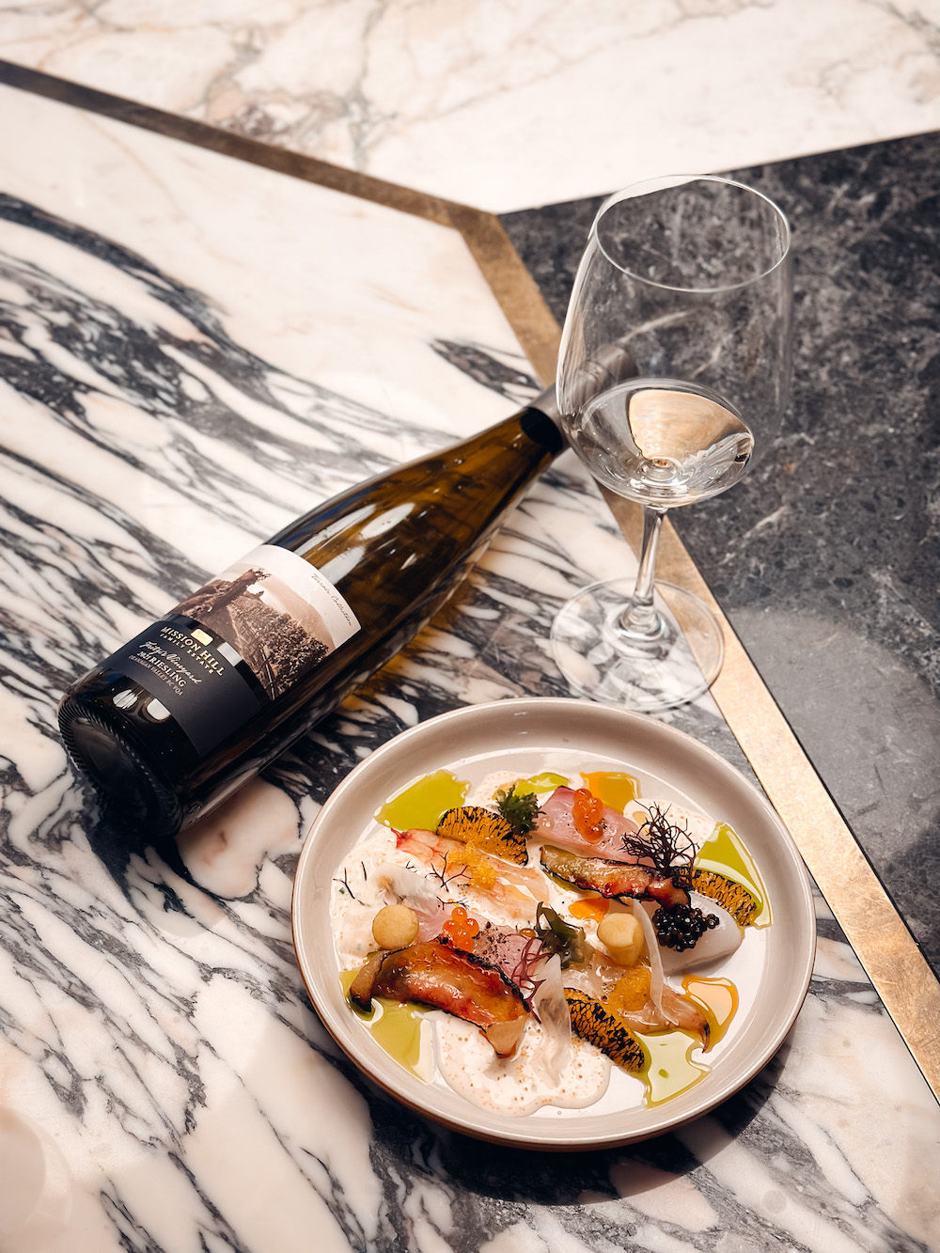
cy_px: 626
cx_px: 470
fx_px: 1738
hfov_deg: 30.3
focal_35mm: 48
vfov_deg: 39.7
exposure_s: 1/120
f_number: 1.8
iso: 100
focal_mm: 6.86
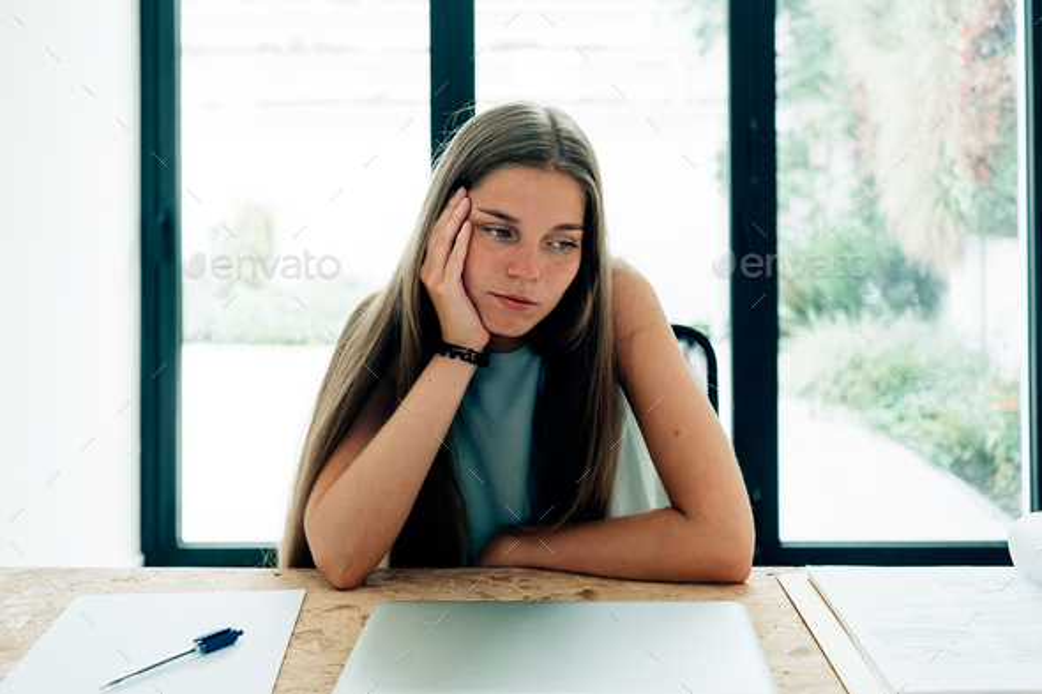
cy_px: 347
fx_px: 1186
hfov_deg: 47.4
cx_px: 521
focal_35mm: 41
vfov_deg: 32.6
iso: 200
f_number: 2.8
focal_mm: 27
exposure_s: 1/125
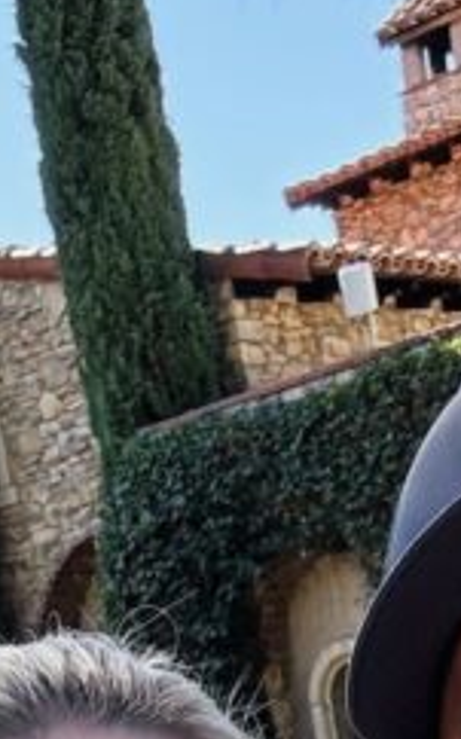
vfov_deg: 17.3
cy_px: 1237
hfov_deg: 12.7
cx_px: 330
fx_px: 2073
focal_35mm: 103
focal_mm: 2.69
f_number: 1.9
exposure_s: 1/163
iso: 40
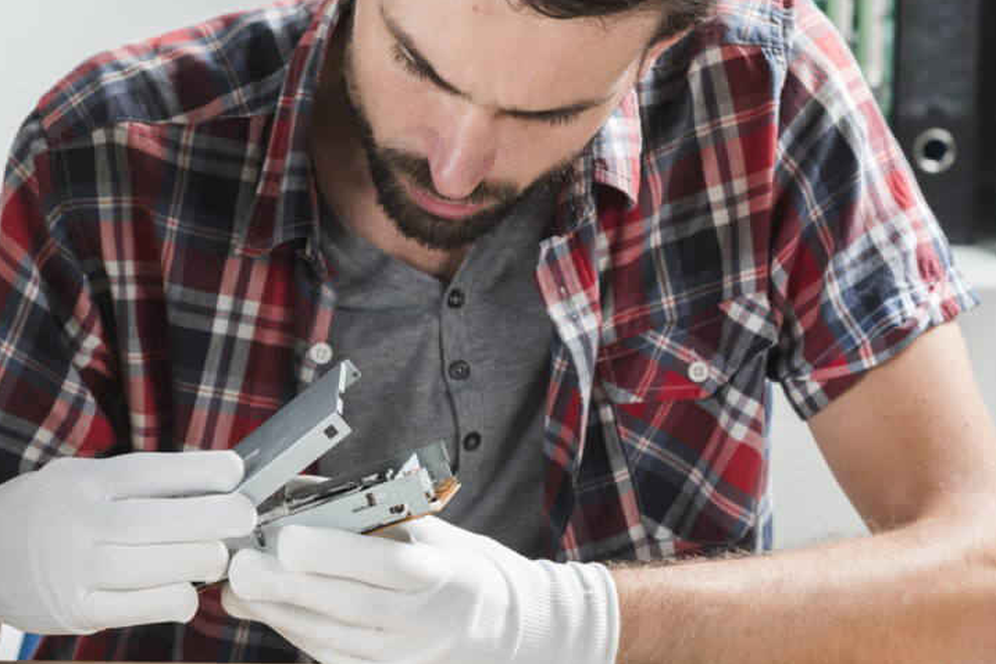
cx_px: 339
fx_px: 4150
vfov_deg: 9.1
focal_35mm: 150
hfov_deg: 13.7
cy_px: 390
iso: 160
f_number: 8
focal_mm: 105
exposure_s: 1/160
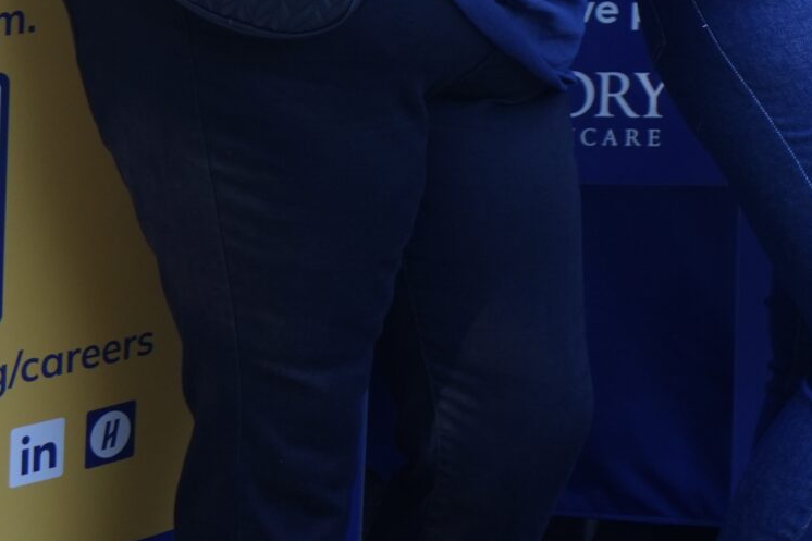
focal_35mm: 151
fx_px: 3405
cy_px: -333
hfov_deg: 12.9
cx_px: 1209
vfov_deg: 8.8
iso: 800
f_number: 4.5
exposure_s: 1/160
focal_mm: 44
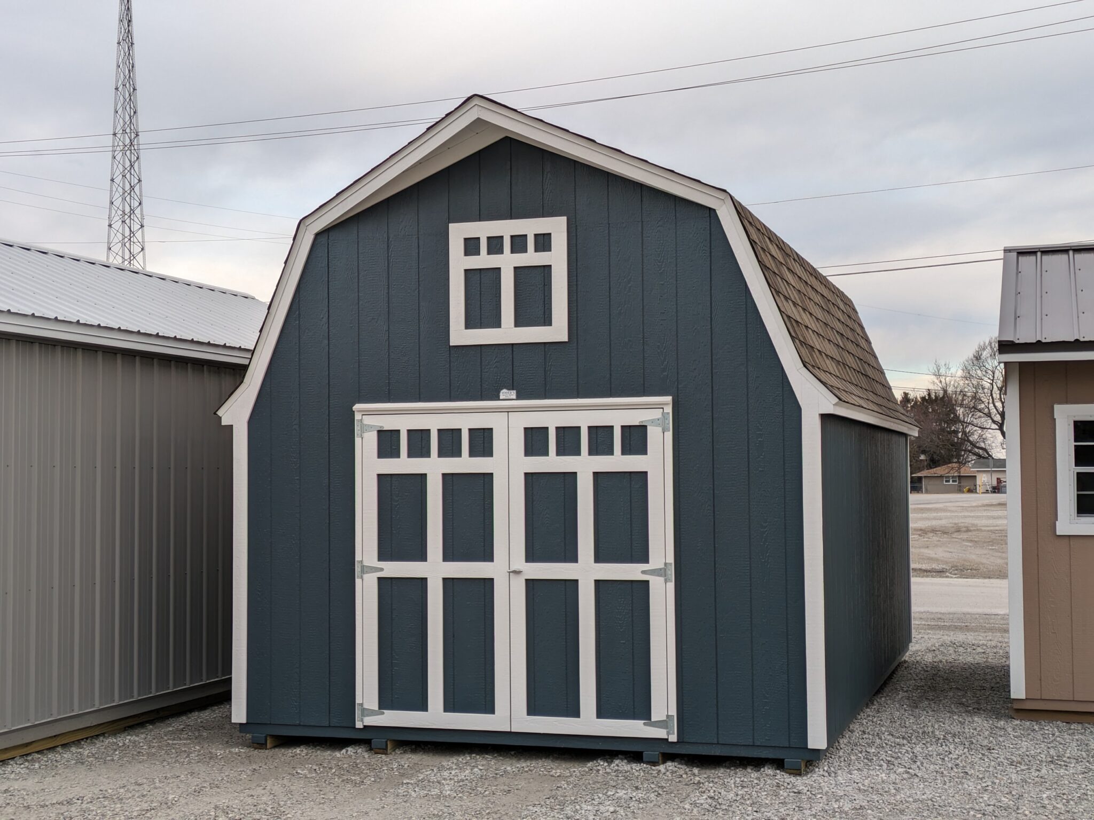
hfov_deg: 37.5
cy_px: 410
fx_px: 1612
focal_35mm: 51
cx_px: 547
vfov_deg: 28.6
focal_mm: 5.43
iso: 45
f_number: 1.89
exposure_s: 1/392
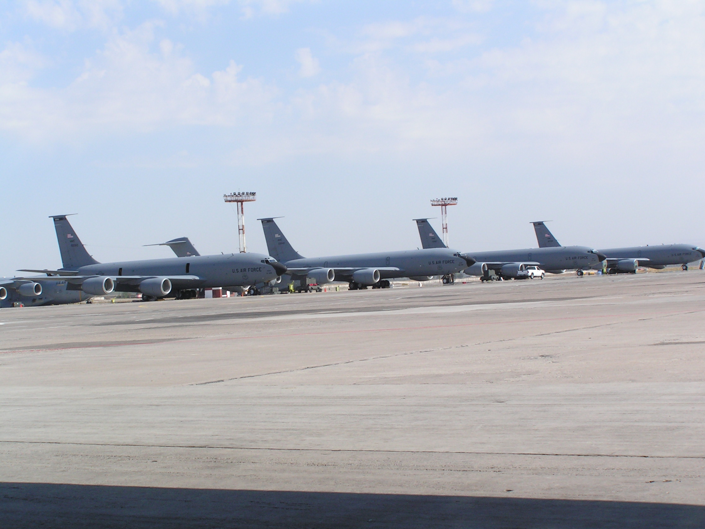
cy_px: 264
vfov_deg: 20.4
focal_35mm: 72
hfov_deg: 27.0
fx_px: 1466
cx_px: 352
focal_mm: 12.1
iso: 50
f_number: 5.6
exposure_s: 1/400
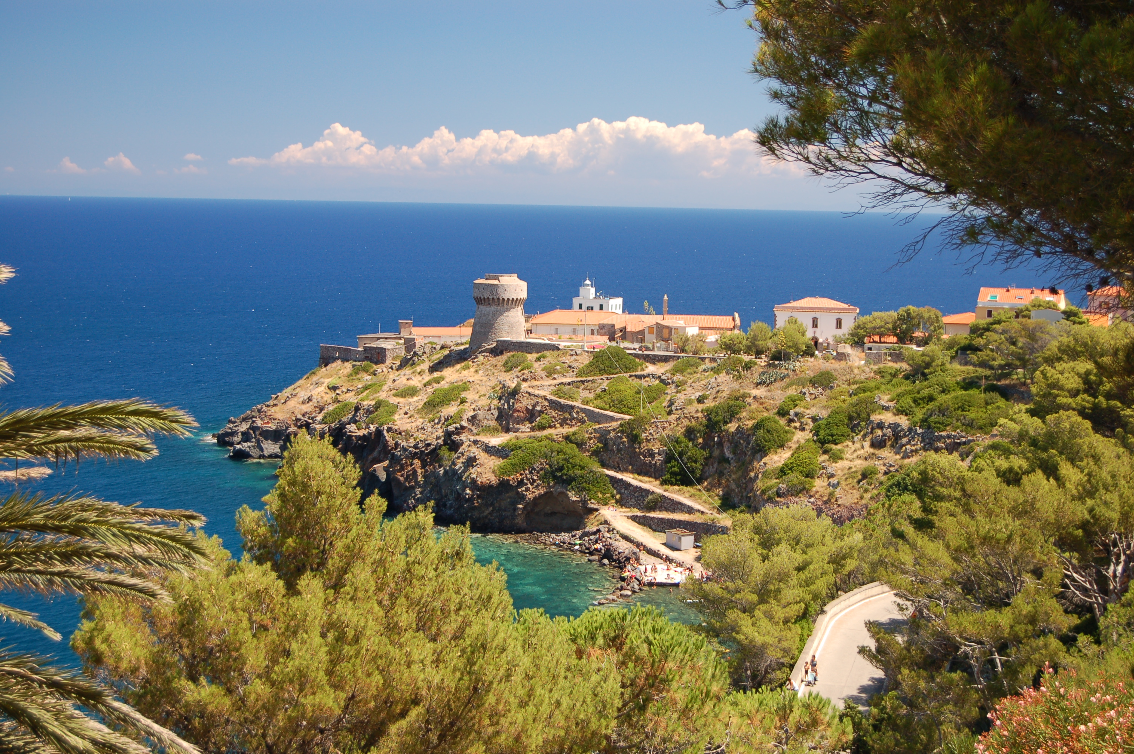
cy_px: 377
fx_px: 1888
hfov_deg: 33.4
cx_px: 567
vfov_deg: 22.6
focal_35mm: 60
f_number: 5.6
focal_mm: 40
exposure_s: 1/125
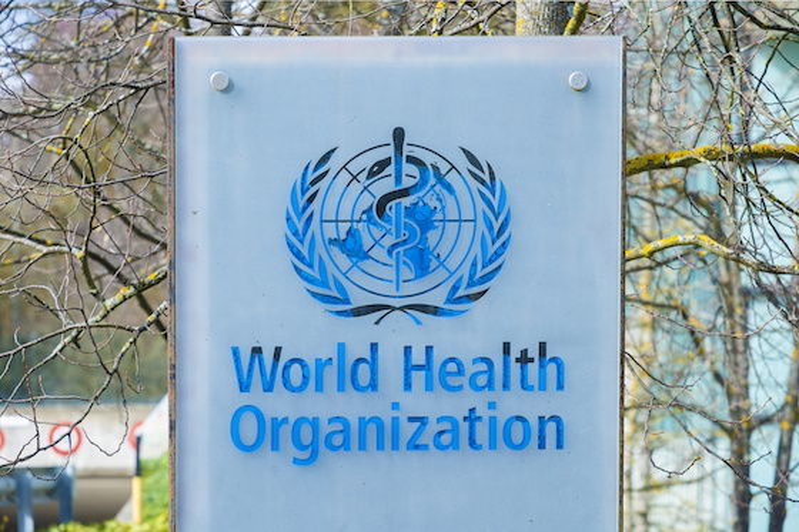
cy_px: 266
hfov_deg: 9.2
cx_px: 400
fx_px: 4948
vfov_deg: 6.2
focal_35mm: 223
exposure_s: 1/125
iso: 200
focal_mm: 148.5
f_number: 6.4
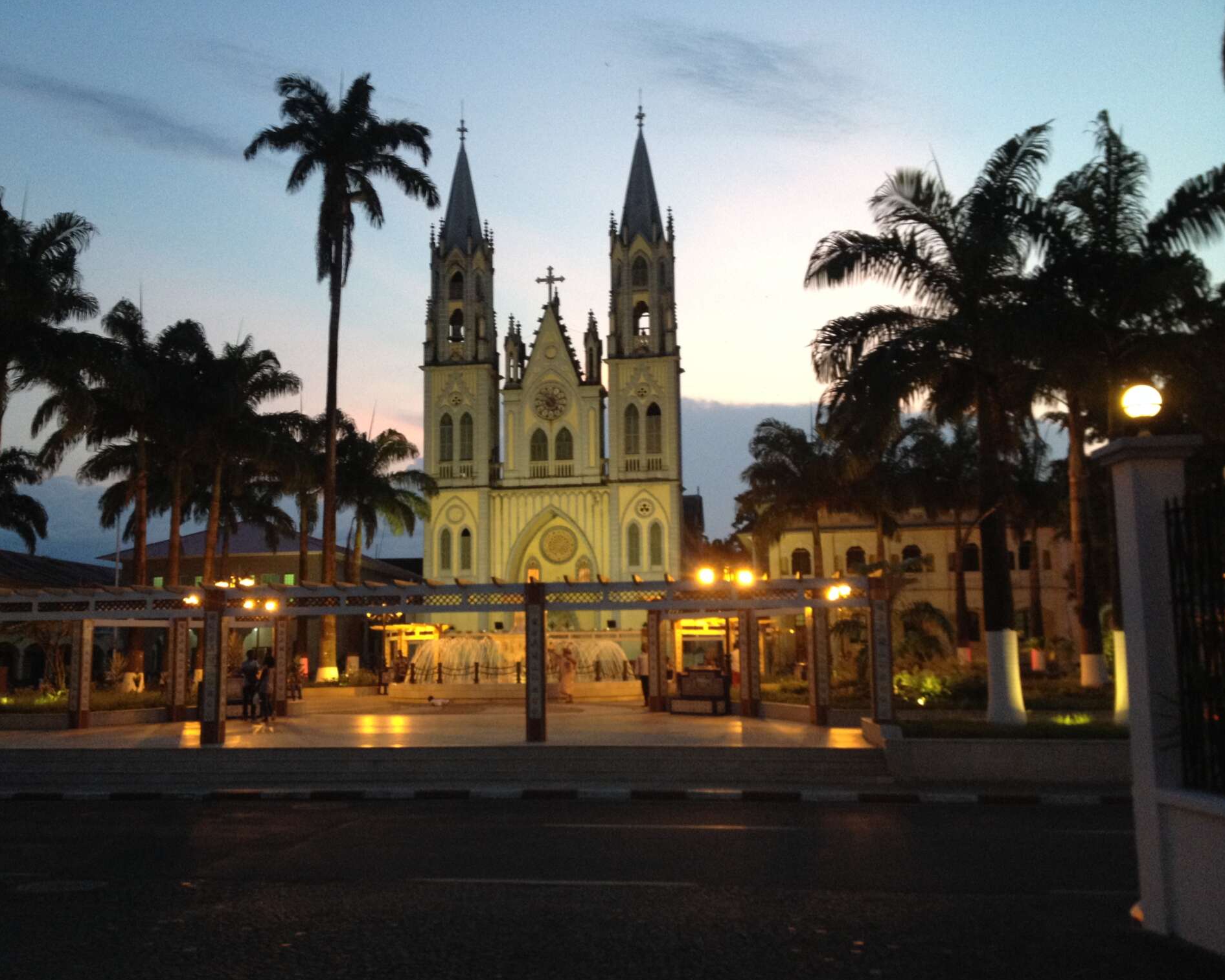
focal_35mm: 37
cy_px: 496
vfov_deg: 40.1
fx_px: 1342
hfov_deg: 49.0
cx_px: 569
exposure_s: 1/20
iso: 160
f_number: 2.4
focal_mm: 4.28
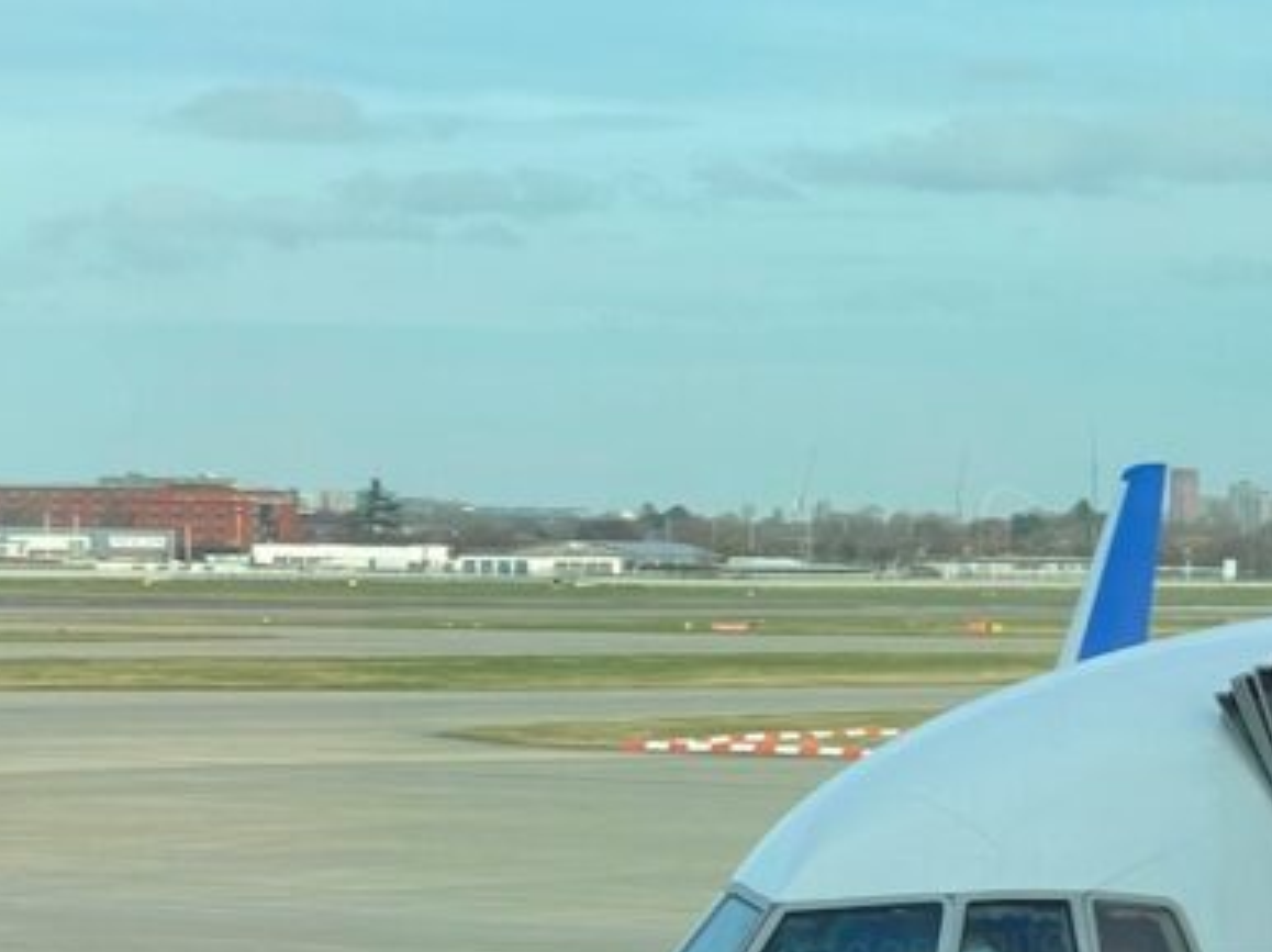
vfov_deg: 8.6
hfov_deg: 11.5
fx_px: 6243
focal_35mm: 170
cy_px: 1097
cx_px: 1397
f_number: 2.2
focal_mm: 7.5
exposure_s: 1/240
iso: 20
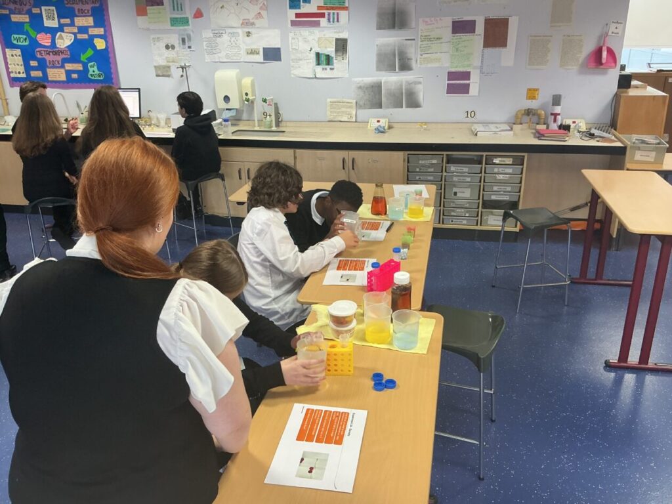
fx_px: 563
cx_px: 336
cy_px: 252
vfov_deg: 48.2
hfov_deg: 61.7
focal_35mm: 29
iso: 100
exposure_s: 1/50
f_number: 1.8
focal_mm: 3
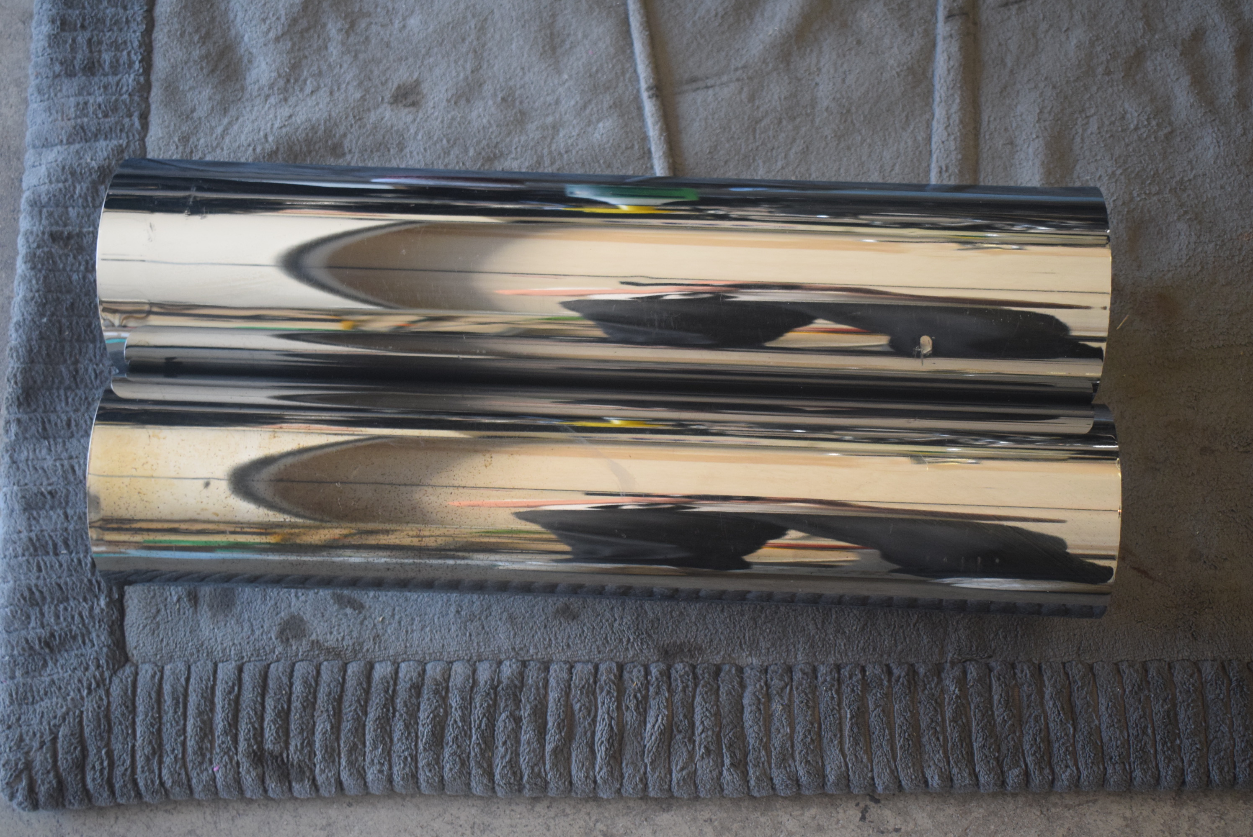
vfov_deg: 23.8
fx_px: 1985
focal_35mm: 57
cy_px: 418
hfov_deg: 35.0
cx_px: 626
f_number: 4.8
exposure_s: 1/60
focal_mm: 38
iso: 1250
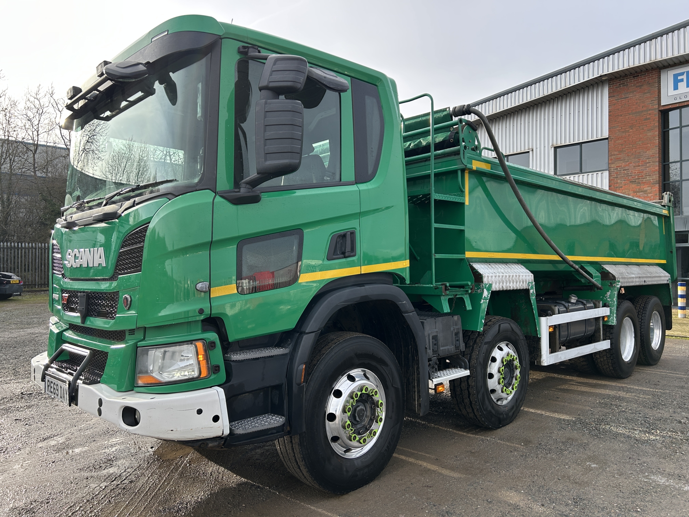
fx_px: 518
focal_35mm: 26
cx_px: 344
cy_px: 258
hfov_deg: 67.3
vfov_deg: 53.1
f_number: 1.5
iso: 50
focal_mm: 5.7
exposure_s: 1/853
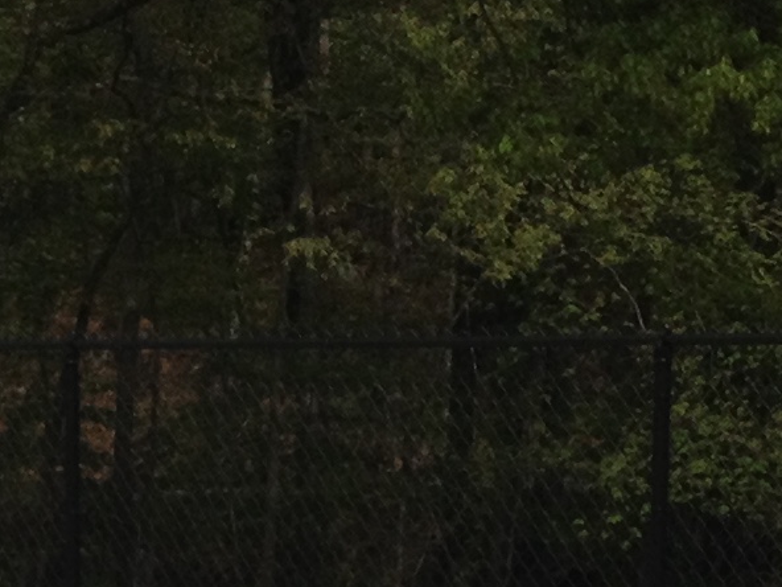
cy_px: 1113
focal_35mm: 193
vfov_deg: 7.4
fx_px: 4360
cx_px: -222
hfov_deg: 10.1
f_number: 2.4
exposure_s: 1/4255
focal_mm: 4.28
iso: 50
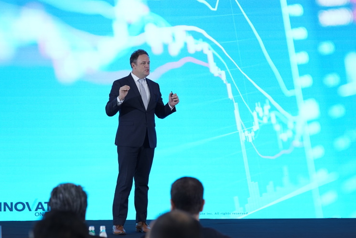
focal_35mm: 136
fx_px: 1345
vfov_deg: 10.1
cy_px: 112
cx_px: 176
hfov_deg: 15.1
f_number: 2.8
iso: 640
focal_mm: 85
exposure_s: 1/200
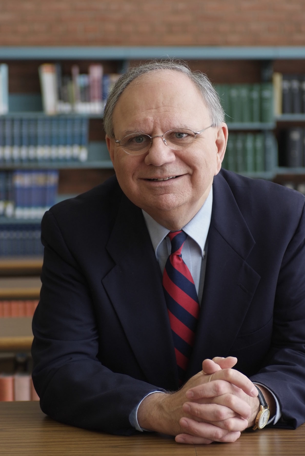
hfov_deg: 13.1
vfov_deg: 19.4
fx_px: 1331
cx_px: 152
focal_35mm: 105
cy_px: 228
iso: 400
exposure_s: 1/125
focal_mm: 70
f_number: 4
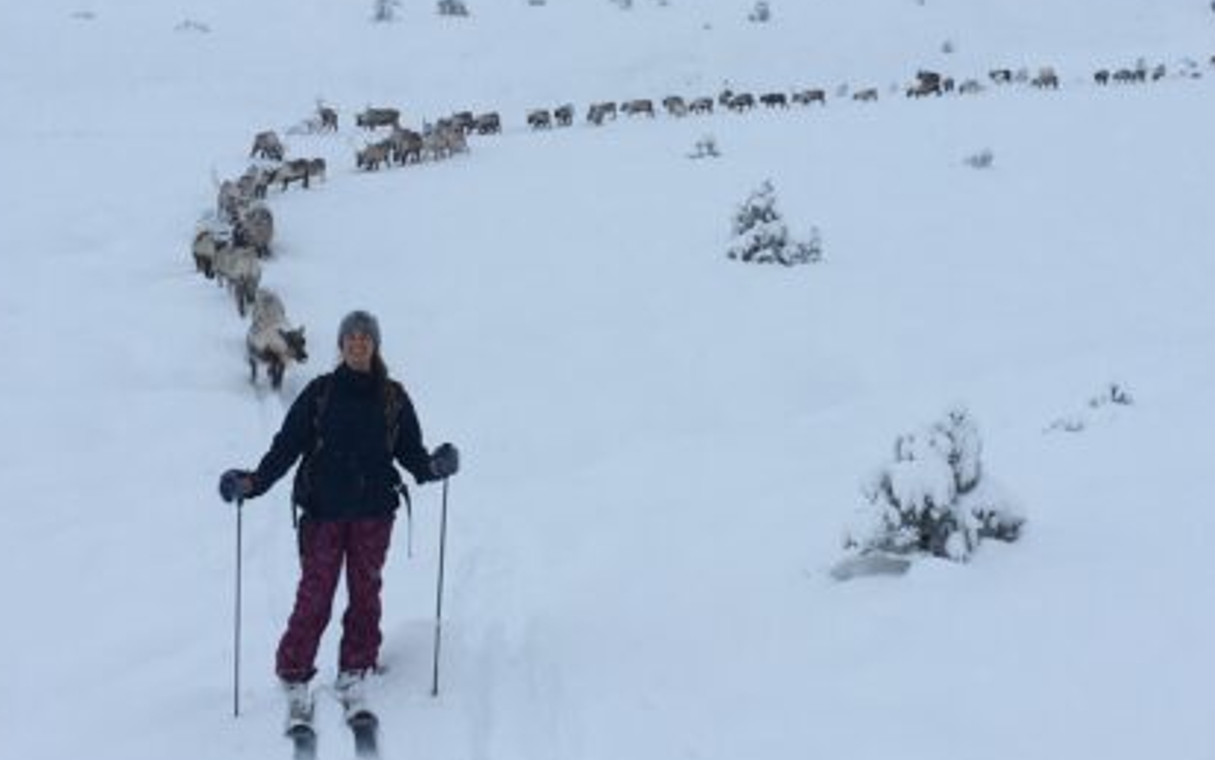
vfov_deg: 22.7
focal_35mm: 57
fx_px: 1888
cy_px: 288
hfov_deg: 35.6
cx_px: 666
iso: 25
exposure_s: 1/845
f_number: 2.2
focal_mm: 4.15
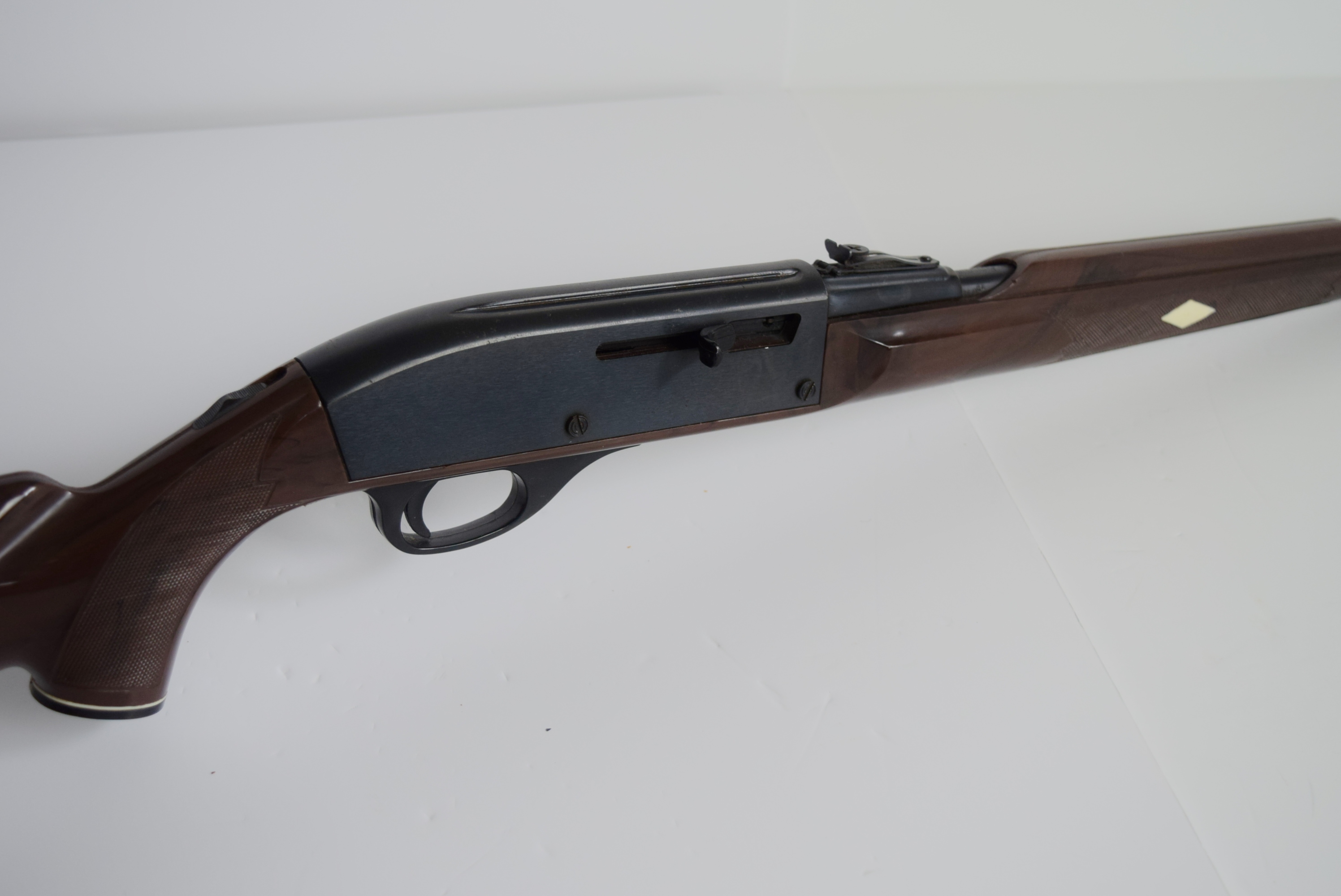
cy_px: 448
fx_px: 1510
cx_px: 670
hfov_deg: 47.9
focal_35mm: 40
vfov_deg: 33.1
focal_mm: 27
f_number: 5
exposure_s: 1/125
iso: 800
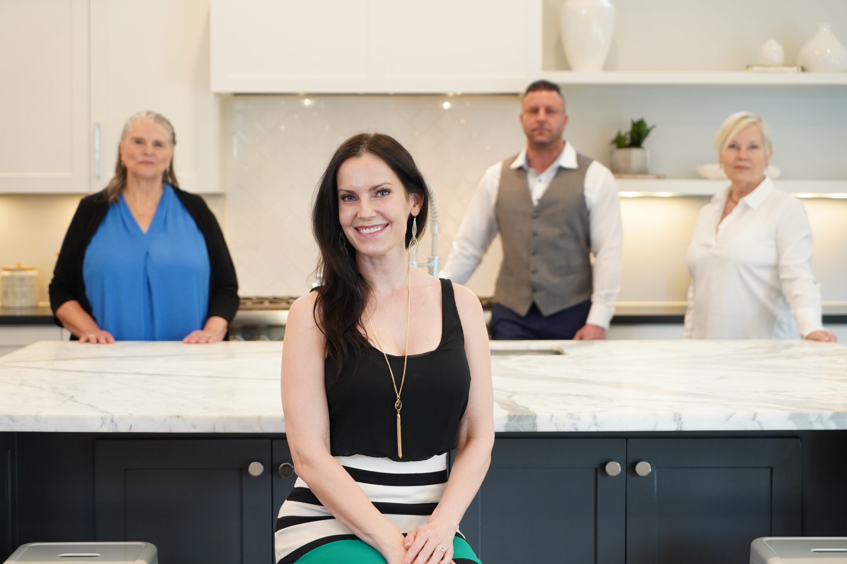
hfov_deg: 28.8
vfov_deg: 19.5
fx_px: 1647
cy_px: 282
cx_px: 424
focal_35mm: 70
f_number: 4
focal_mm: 70
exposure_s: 1/125
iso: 2000
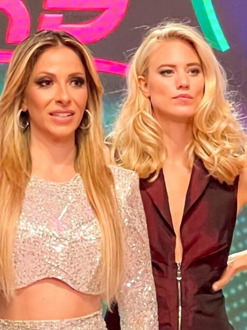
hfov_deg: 5.0
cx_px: 46
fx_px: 2826
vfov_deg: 6.7
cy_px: 298
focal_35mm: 297
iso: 320
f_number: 2.8
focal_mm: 9
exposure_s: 1/60
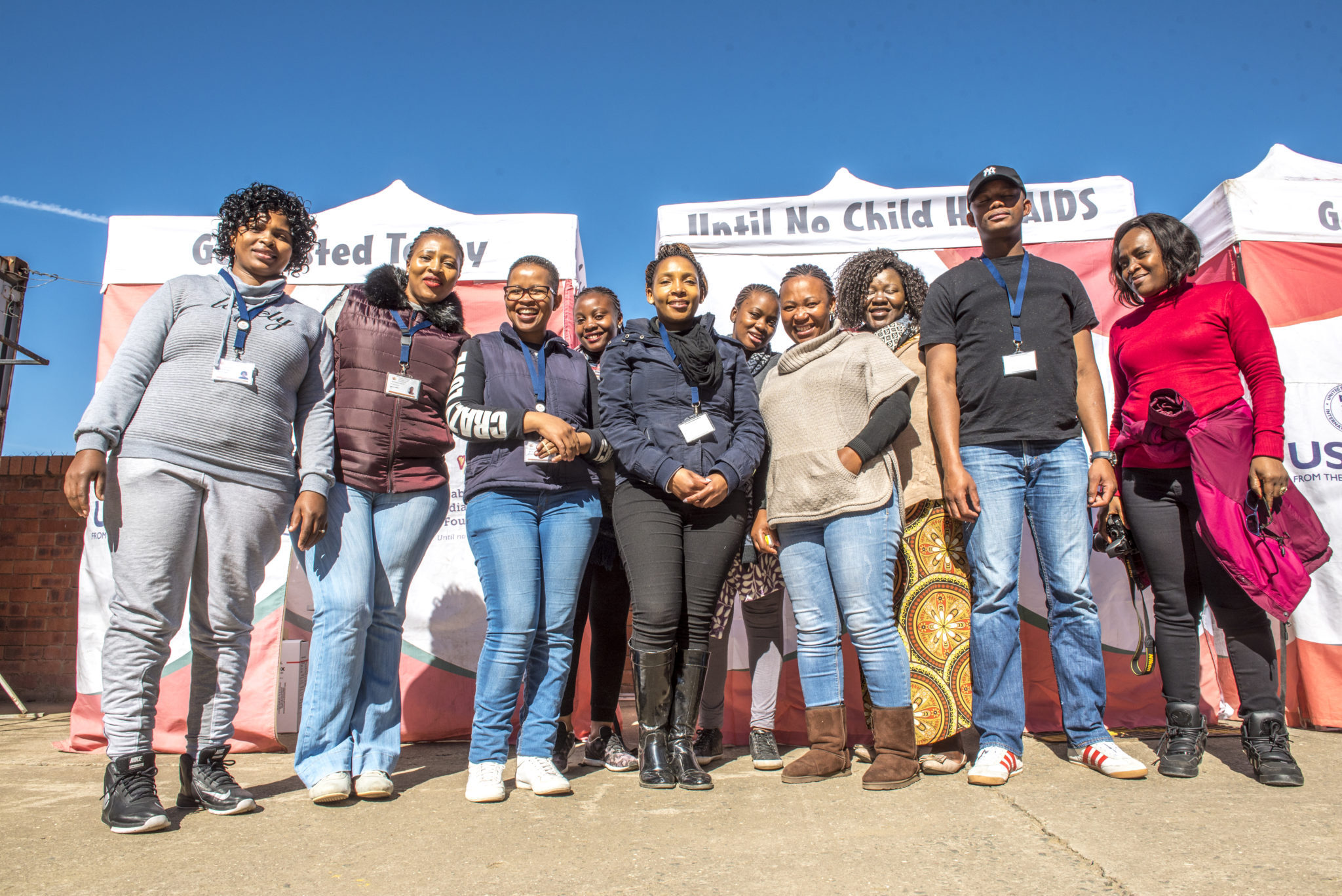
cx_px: 671
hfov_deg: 73.7
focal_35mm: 24
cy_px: 448
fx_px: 895
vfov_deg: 53.2
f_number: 11
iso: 250
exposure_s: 1/500
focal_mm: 24
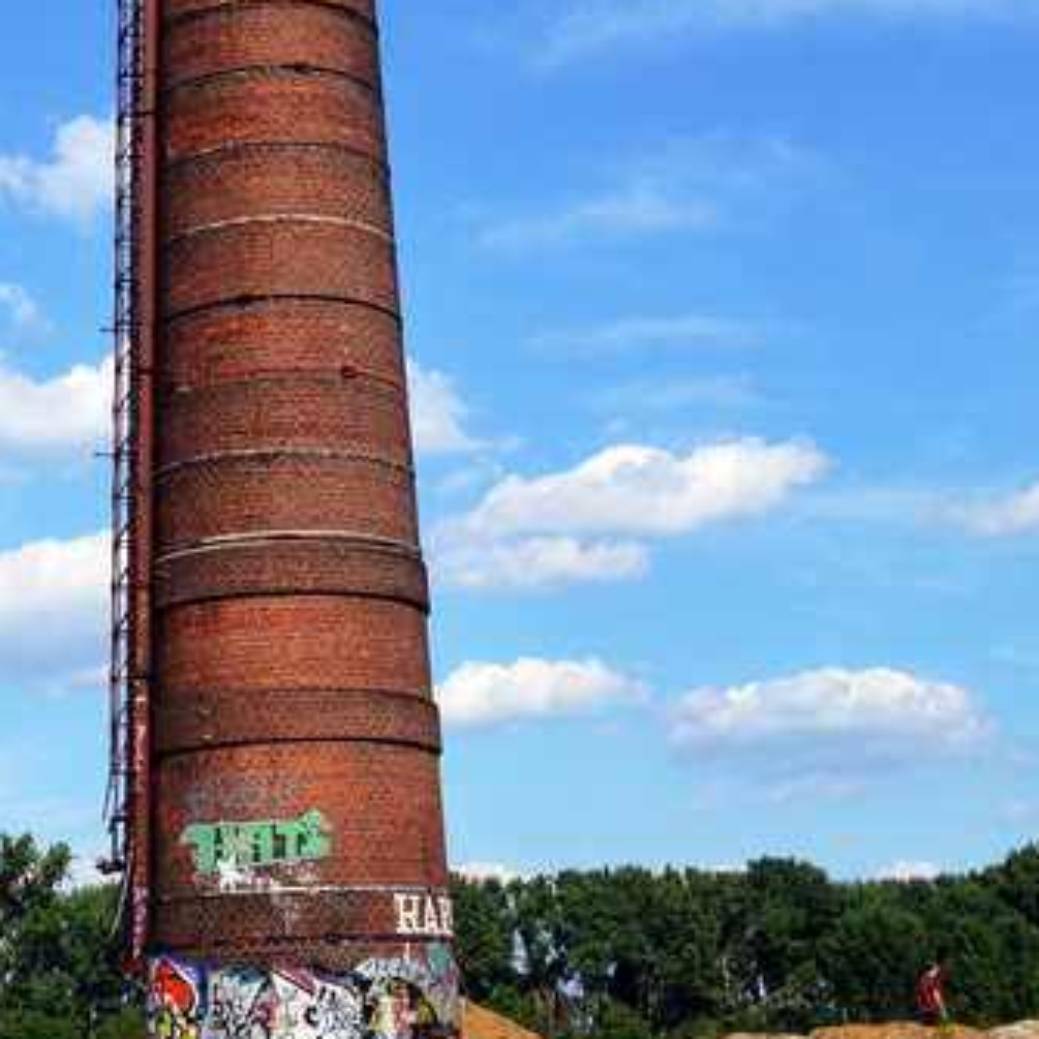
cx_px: 292
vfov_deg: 23.1
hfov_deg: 23.2
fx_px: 2513
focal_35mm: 74
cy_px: 226
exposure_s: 1/320
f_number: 9
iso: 100
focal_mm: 18
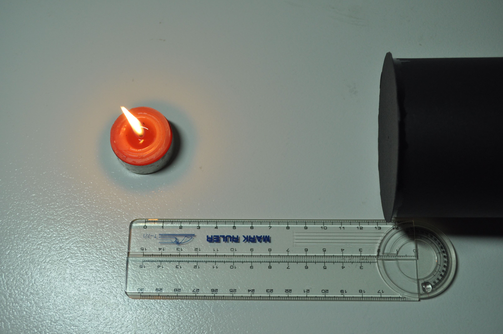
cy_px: 167
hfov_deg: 41.2
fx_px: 670
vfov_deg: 28.0
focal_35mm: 48
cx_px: 252
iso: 500
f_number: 5.6
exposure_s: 1/125
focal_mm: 32
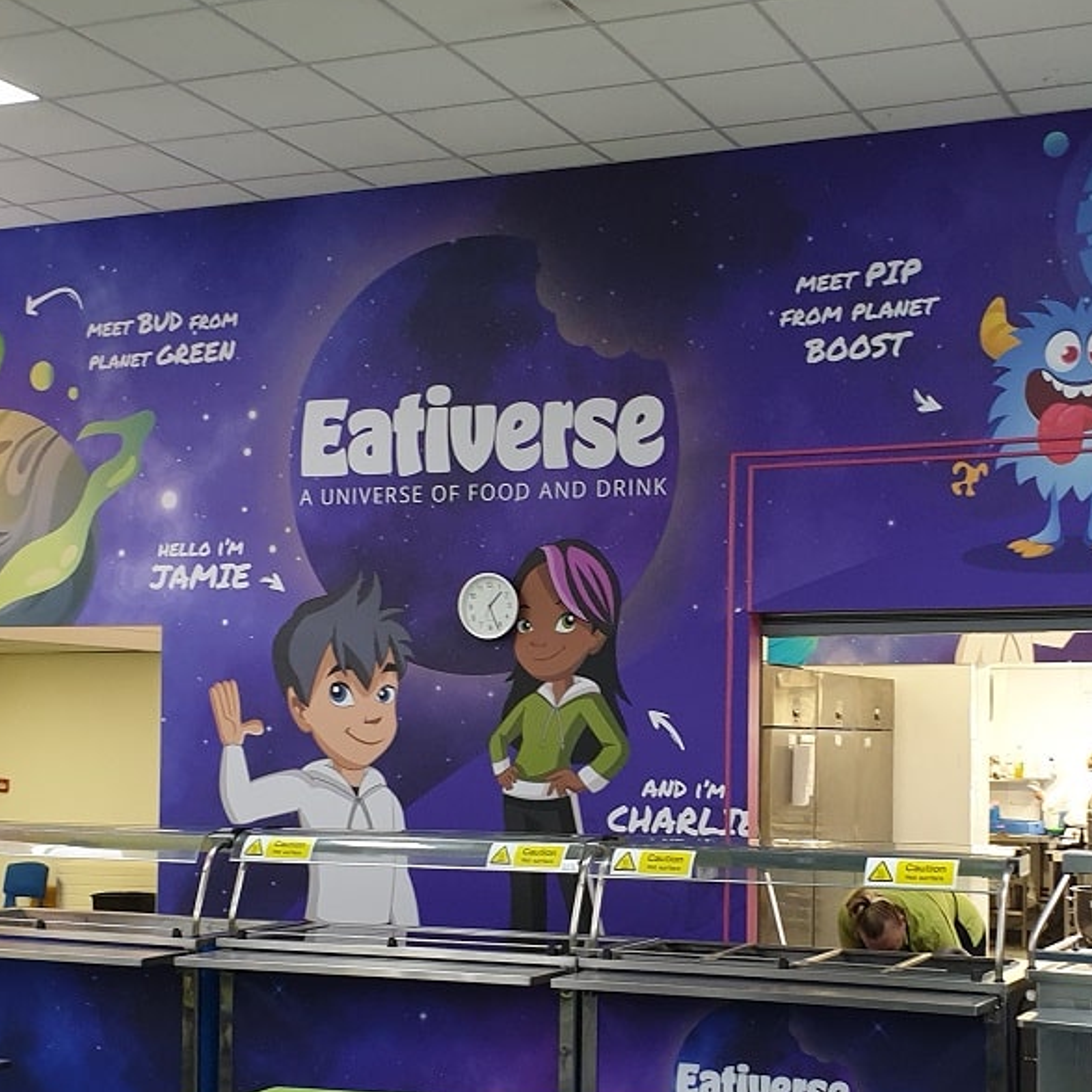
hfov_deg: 35.6
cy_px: 698
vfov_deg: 35.8
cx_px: 759
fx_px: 1677
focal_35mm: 47
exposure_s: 1/100
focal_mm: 4.3
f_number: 2.4
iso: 320
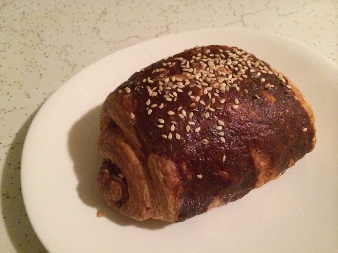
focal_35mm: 30
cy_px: 126
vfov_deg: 46.8
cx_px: 169
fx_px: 293
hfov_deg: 60.0
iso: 800
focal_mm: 4.12
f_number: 2.2
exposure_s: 1/15
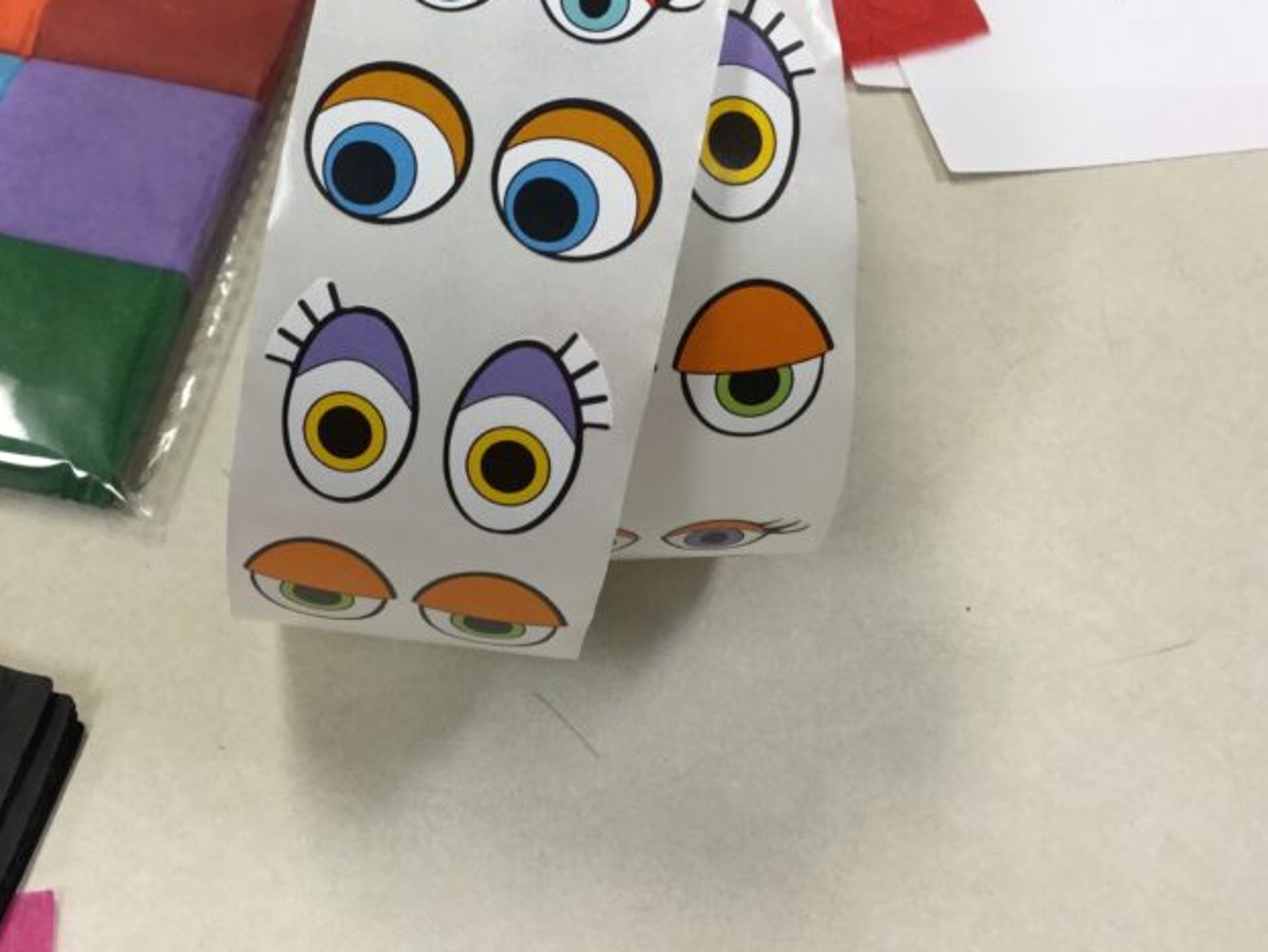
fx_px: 1869
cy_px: 347
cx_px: 442
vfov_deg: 28.5
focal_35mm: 51
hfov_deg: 37.2
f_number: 2.4
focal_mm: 3.3
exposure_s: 1/30
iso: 25
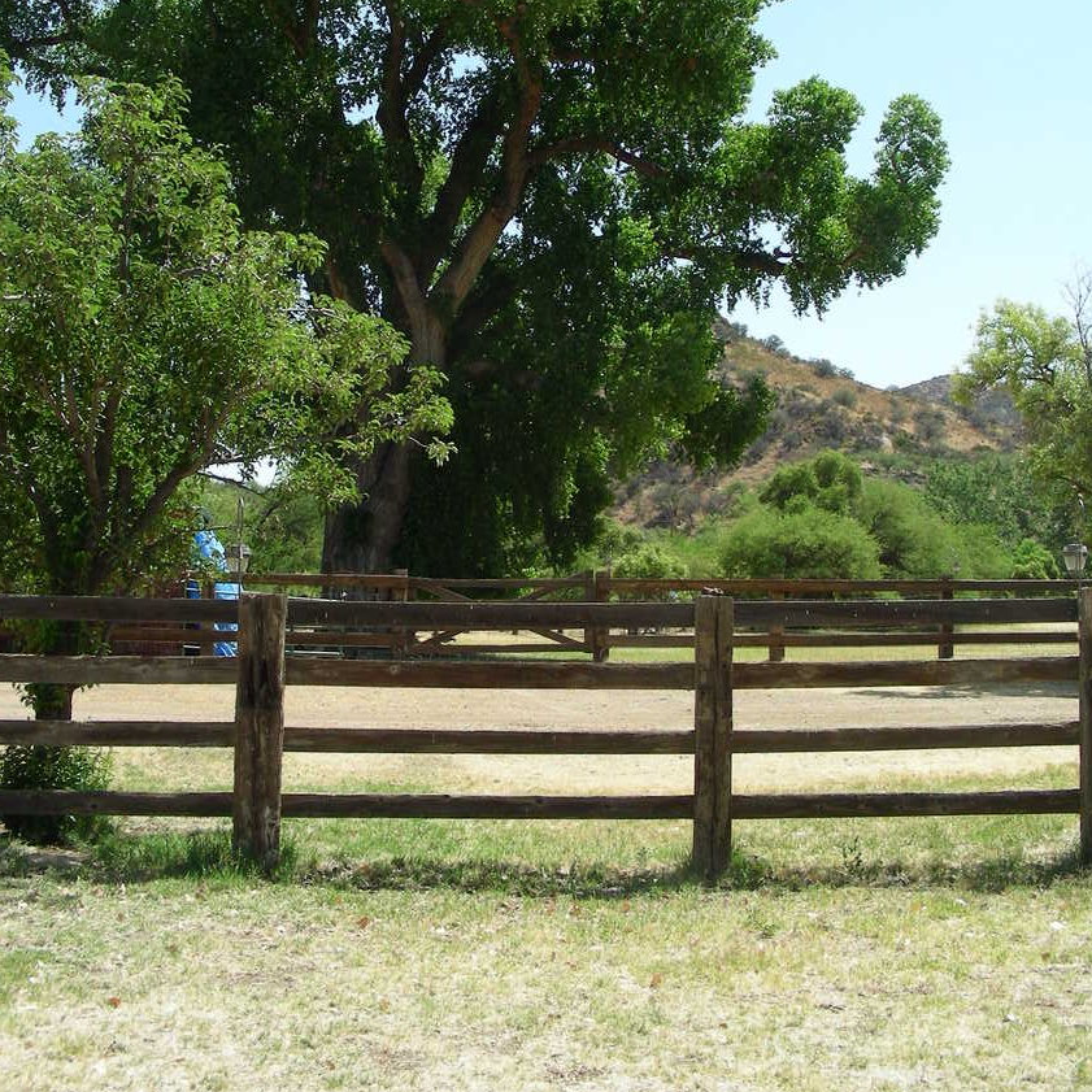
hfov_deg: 37.6
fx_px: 1606
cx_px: 547
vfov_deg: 37.2
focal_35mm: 45
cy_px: 374
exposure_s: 1/439
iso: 50
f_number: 4
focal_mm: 6.3
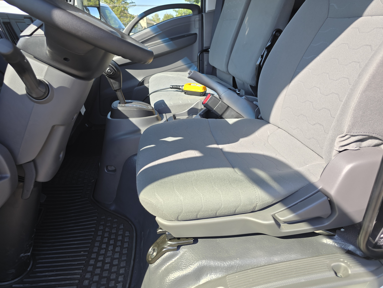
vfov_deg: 58.9
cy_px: 144
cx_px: 192
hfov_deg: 73.9
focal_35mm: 23
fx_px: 254
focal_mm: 6.3
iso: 16
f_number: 1.7
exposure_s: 1/180
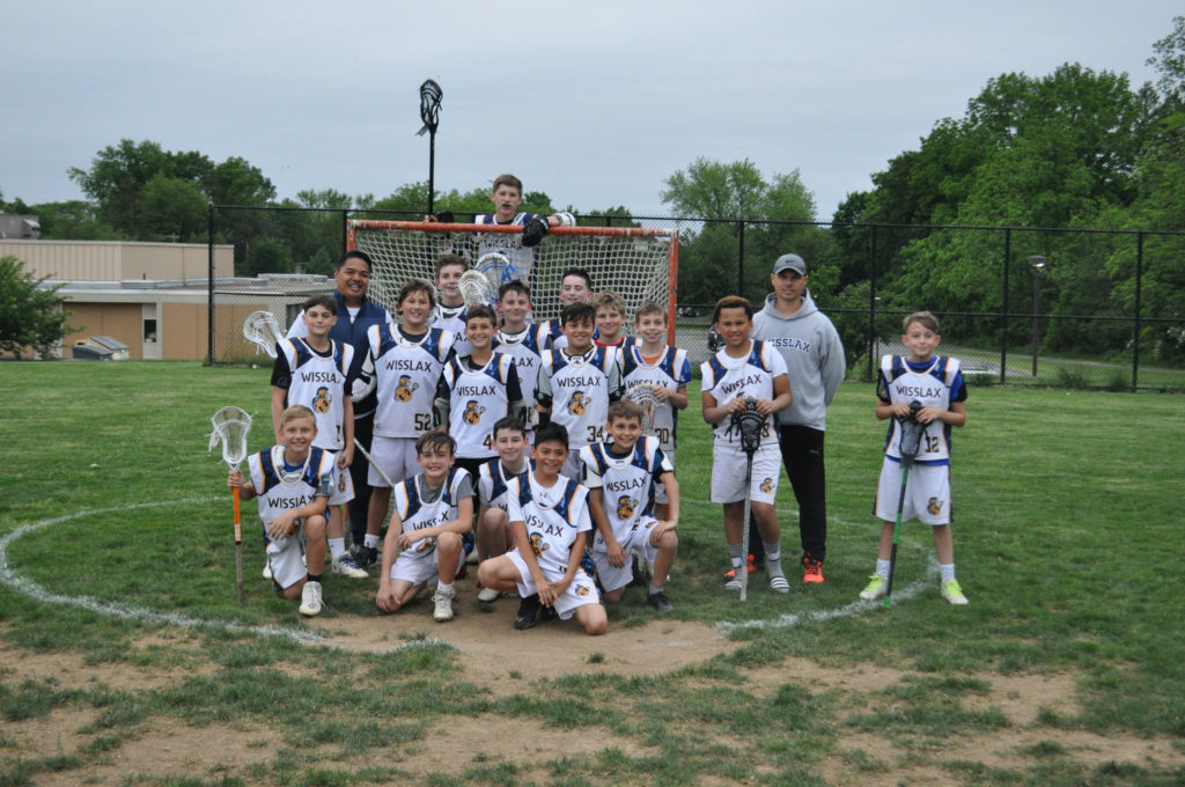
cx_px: 592
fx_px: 1677
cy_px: 394
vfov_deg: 26.4
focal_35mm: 51
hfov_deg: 38.9
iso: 1600
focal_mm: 34
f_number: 5
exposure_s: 1/400
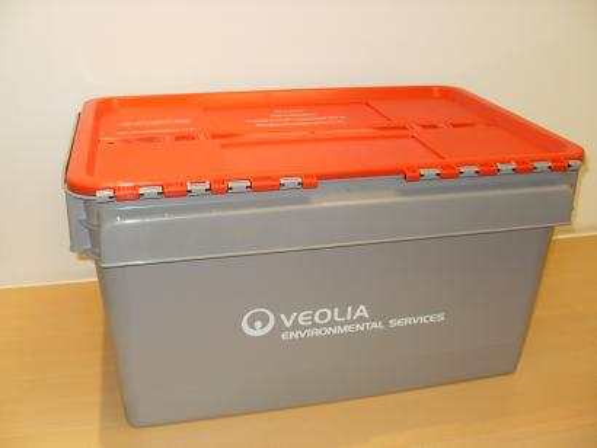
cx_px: 298
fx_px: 604
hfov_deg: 52.6
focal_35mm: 35
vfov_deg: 40.7
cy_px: 224
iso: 100
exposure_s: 1/45
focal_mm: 6.3
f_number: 2.8
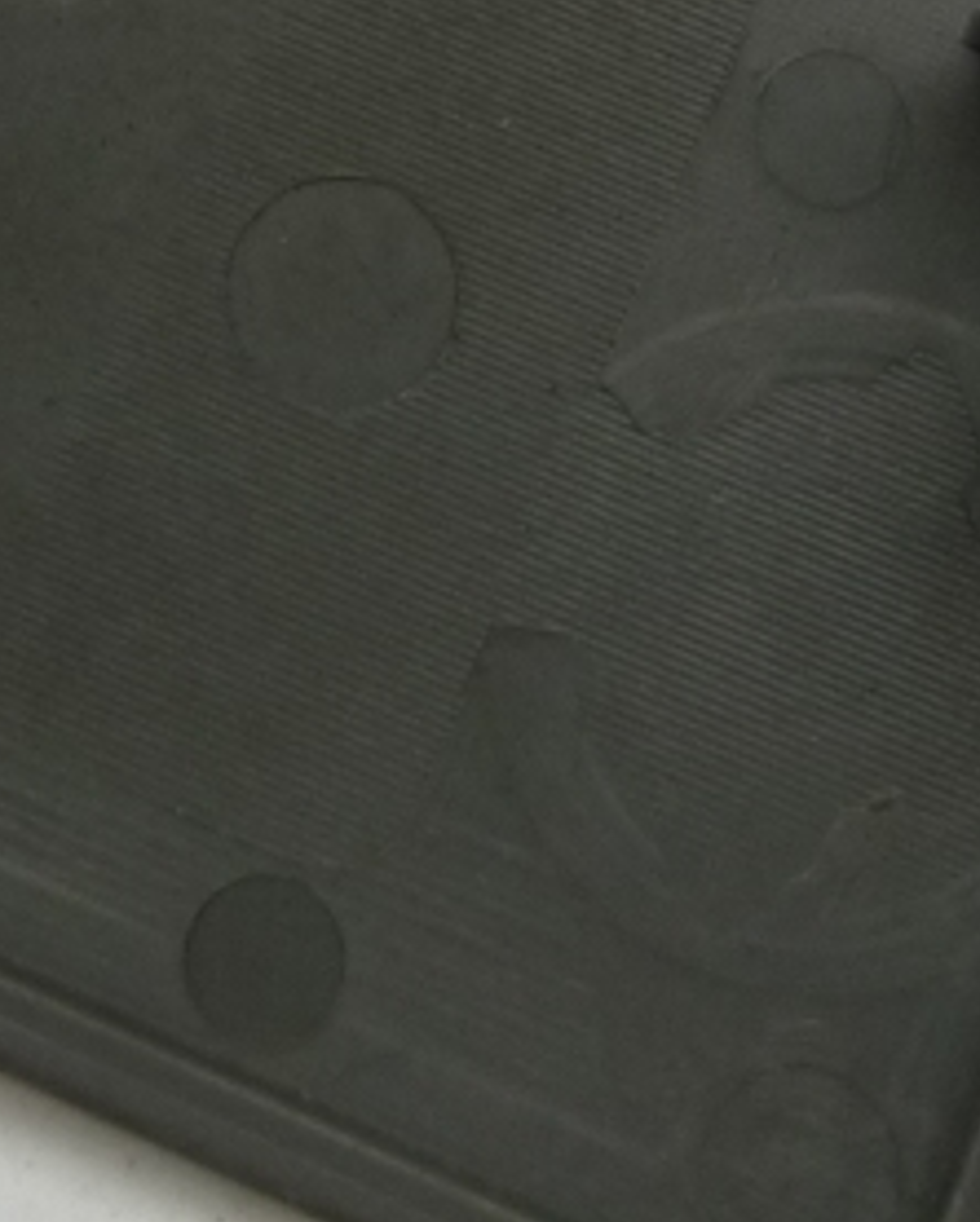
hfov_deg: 15.3
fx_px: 3658
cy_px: -331
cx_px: 512
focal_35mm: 101
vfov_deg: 17.8
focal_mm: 4.7
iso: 200
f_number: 3.3
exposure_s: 1/30
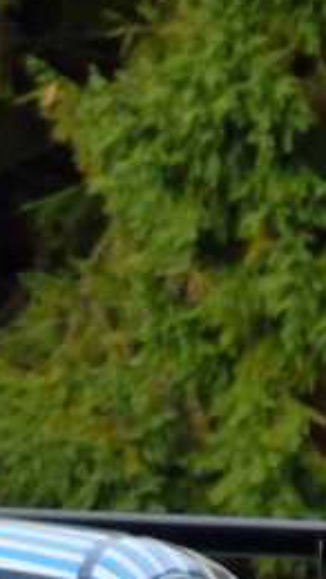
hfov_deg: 0.6
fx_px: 30133
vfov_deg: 1.1
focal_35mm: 1964
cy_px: 979
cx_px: -469
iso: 720
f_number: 6.3
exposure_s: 1/1000
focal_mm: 200
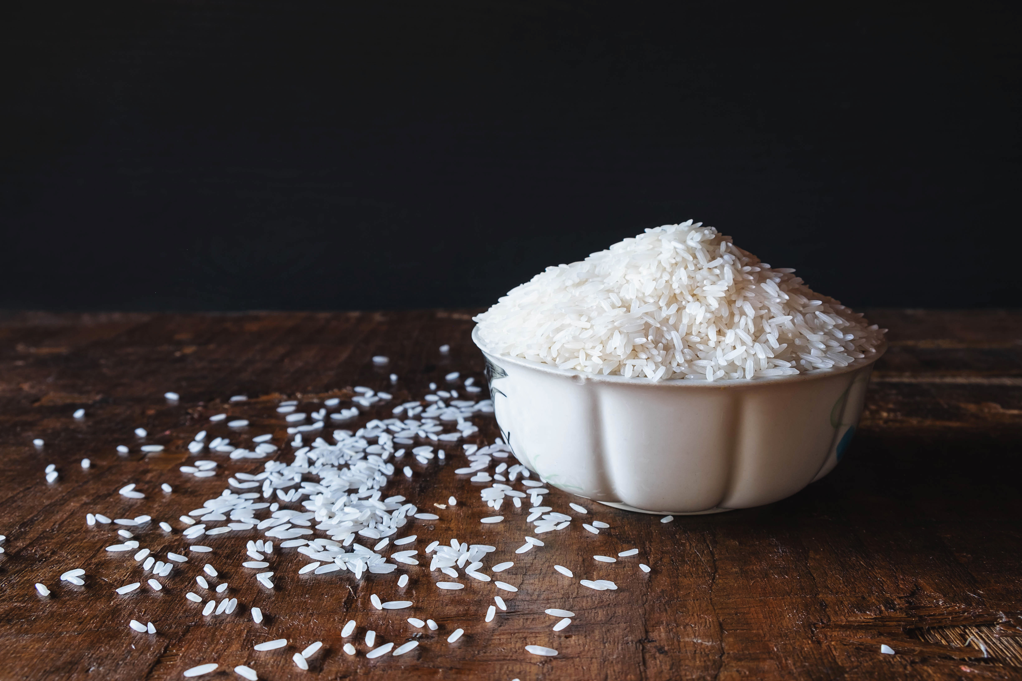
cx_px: 511
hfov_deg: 57.2
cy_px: 340
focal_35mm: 33
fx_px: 937
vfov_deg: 40.0
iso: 200
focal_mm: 22.3
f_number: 8
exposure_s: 1/10
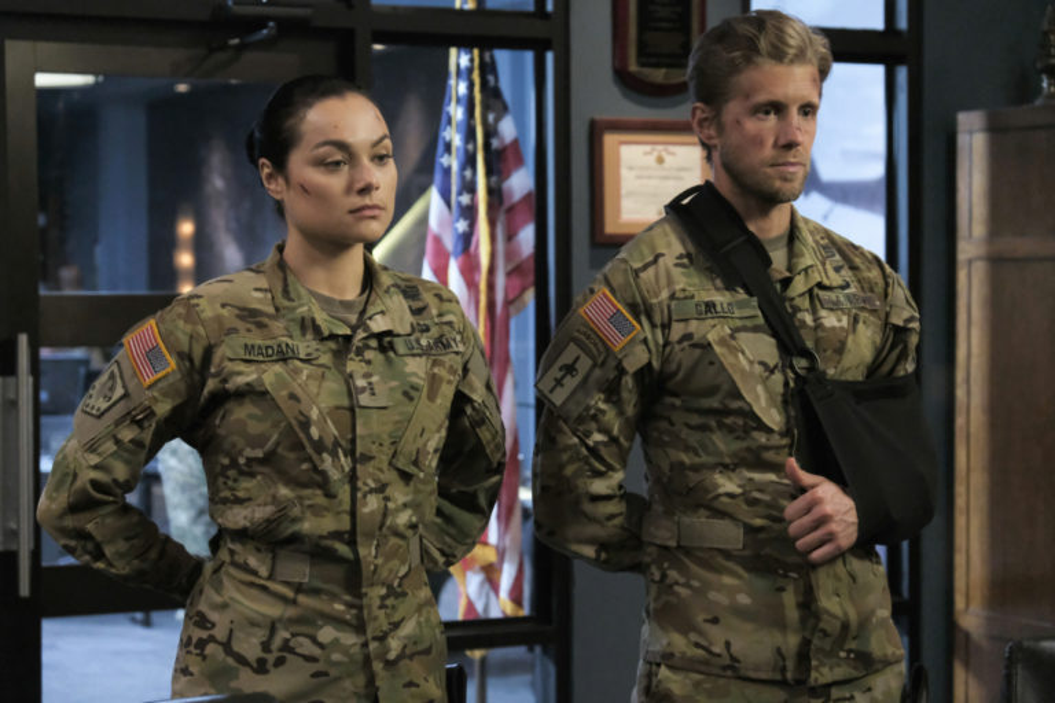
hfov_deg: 24.5
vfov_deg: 16.5
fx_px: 2432
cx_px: 528
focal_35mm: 83
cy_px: 352
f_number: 4
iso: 8000
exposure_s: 1/125
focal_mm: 55
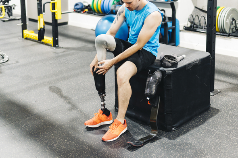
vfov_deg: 27.0
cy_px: 79
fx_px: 330
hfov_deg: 39.6
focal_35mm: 50
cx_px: 119
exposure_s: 1/100
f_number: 2
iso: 1000
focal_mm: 50
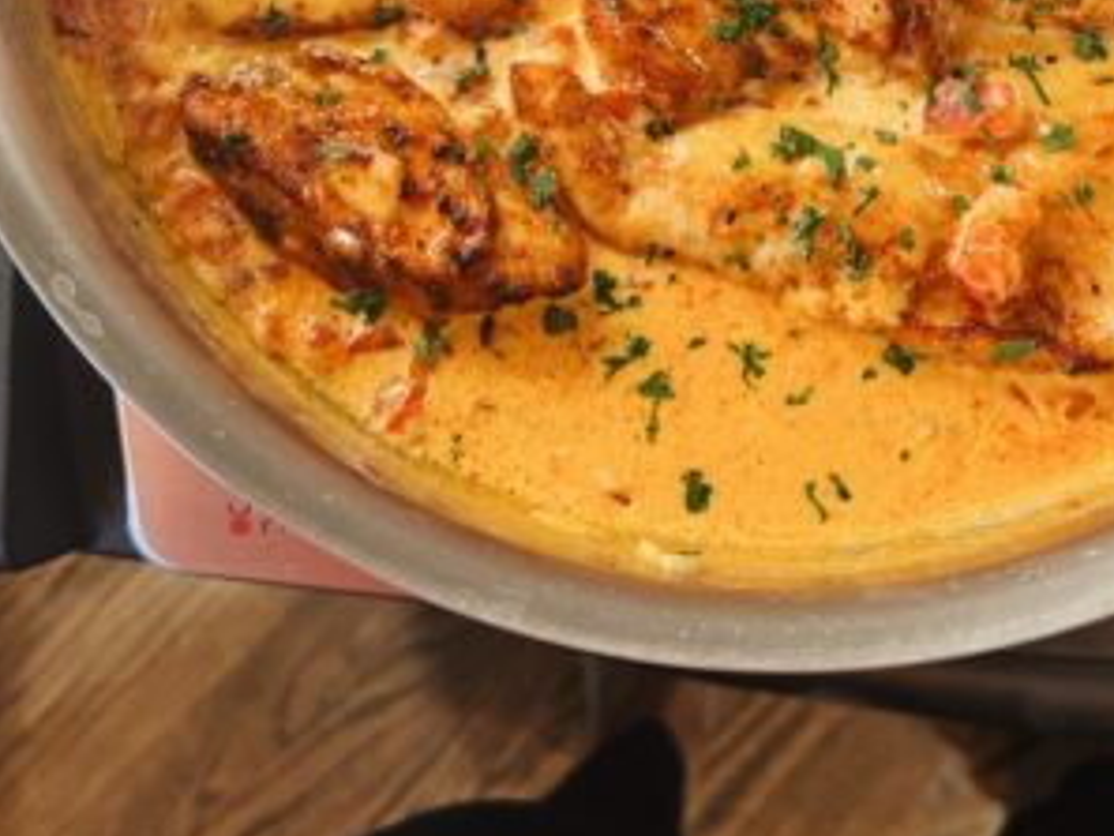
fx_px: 1996
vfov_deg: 22.5
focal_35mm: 62
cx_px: 735
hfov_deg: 31.0
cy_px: -45
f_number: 1.78
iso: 125
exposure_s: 1/60
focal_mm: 6.86
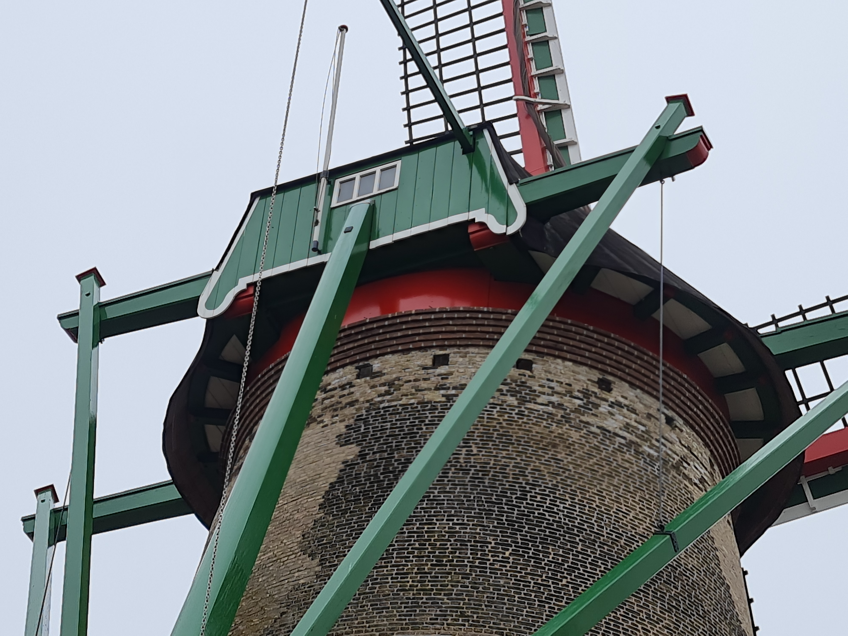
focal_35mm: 25
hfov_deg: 69.4
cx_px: 424
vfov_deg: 54.9
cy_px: 318
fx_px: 612
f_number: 1.8
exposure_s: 1/391
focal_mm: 7
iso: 50
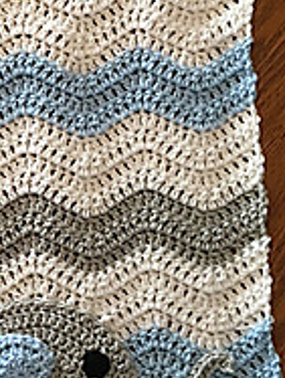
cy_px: 174
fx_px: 1083
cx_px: -137
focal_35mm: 99
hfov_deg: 14.1
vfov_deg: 19.8
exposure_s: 1/30
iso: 100
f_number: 2.2
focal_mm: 4.15
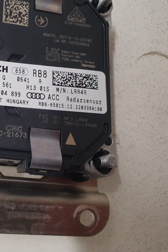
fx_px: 315
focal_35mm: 45
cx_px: 2
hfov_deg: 28.2
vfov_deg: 43.6
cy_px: 124
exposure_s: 1/100
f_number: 2.4
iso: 250
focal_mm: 4.32
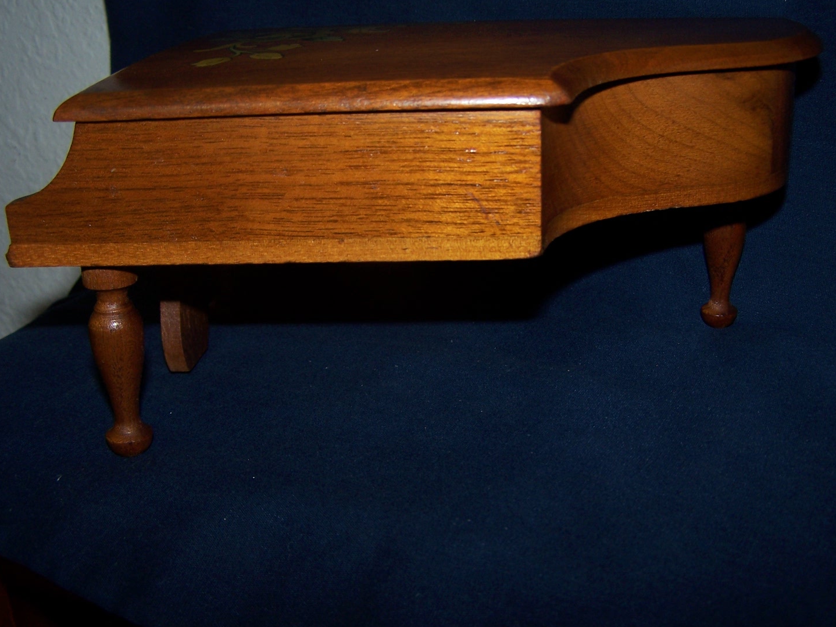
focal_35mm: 41
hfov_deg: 45.8
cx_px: 440
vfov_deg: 35.1
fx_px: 990
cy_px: 299
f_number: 2.8
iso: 80
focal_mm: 6.3
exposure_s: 1/60
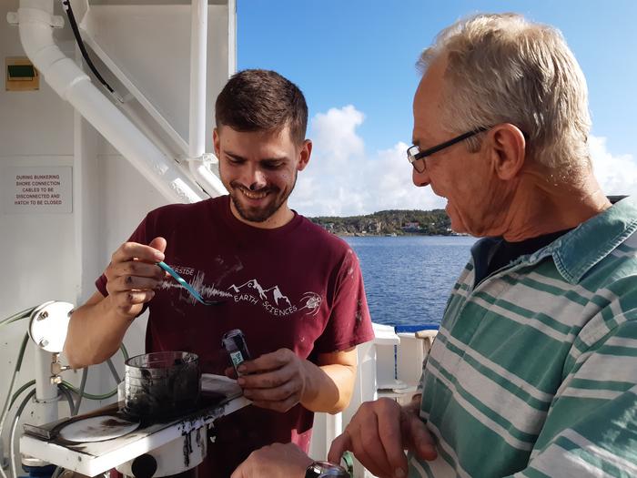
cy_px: 239
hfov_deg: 67.3
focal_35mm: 26
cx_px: 318
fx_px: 478
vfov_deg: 53.1
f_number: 1.7
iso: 80
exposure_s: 1/3049
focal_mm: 3.92
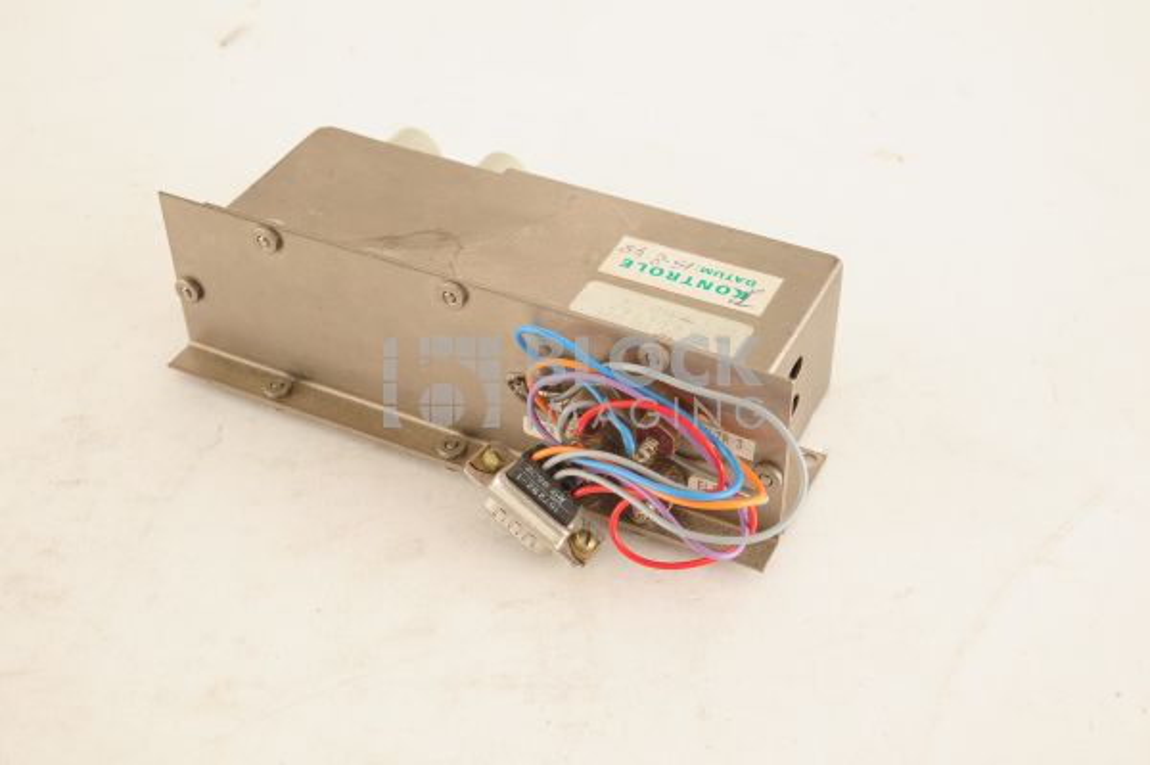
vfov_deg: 26.9
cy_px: 382
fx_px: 1596
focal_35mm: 50
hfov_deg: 39.6
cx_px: 575
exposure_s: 1/125
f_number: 13
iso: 1600
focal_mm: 50
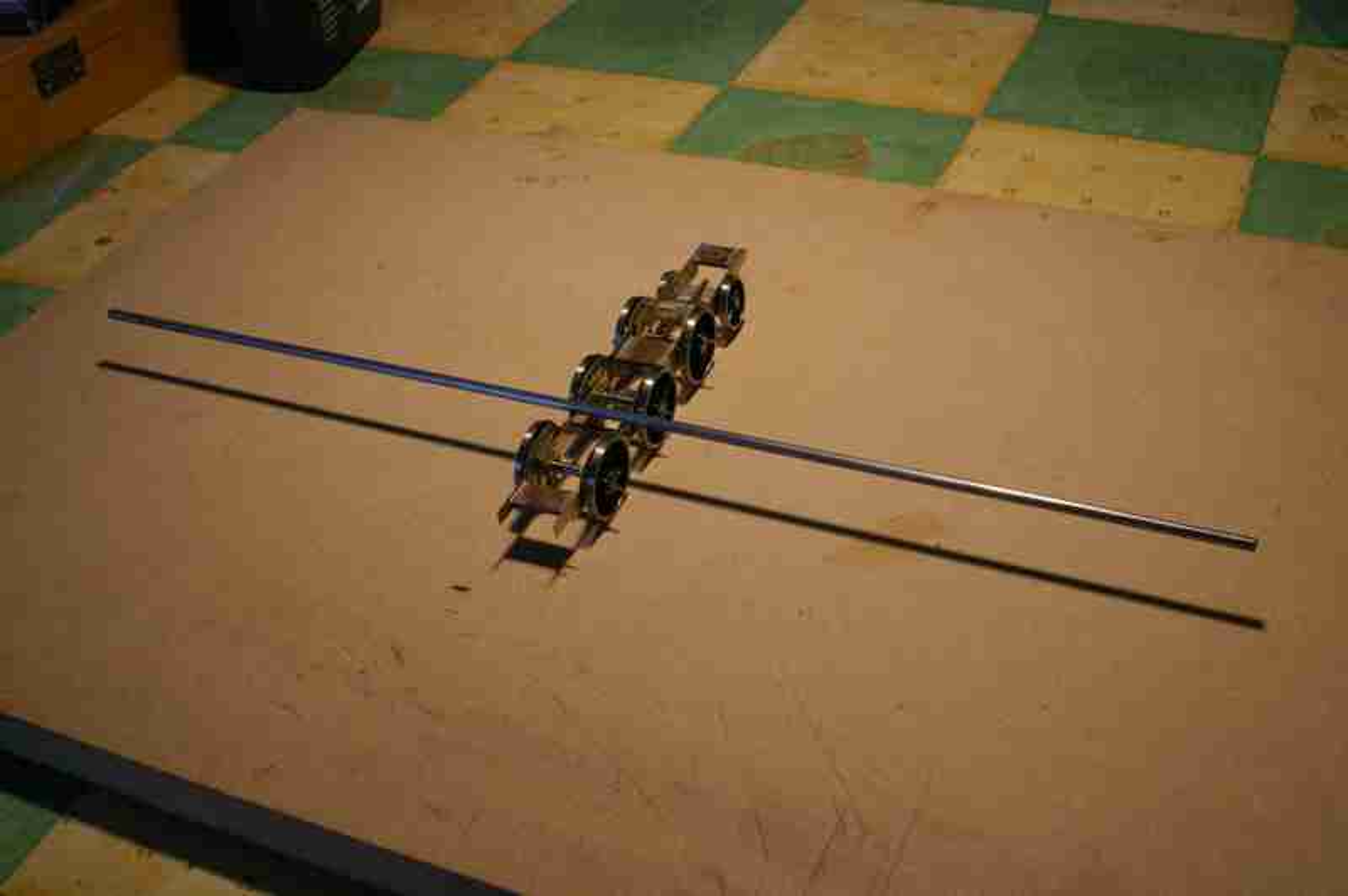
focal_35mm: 42
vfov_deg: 31.8
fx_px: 1571
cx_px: 674
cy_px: 448
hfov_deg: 46.4
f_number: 22
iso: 800
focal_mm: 28
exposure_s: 1/10
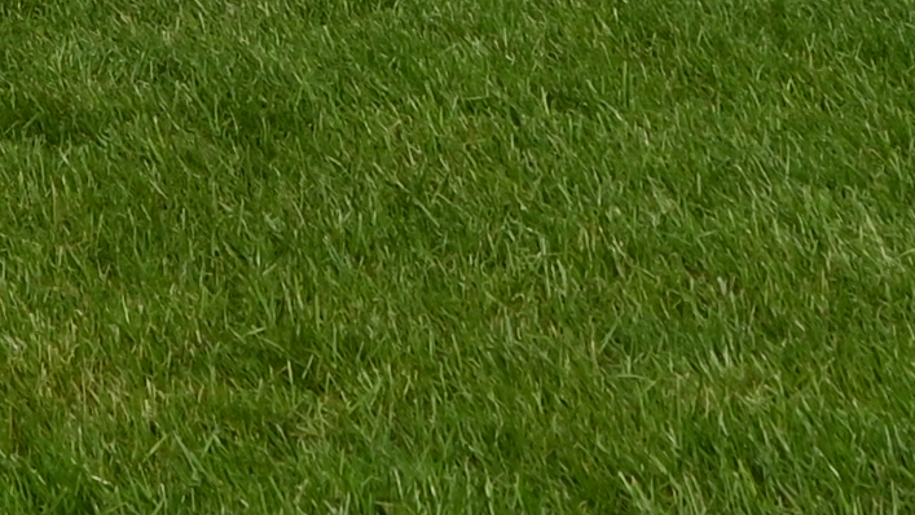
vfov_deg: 5.8
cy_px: -866
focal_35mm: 198
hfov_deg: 10.5
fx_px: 4805
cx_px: -498
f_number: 7.1
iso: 100
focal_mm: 16
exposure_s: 1/400
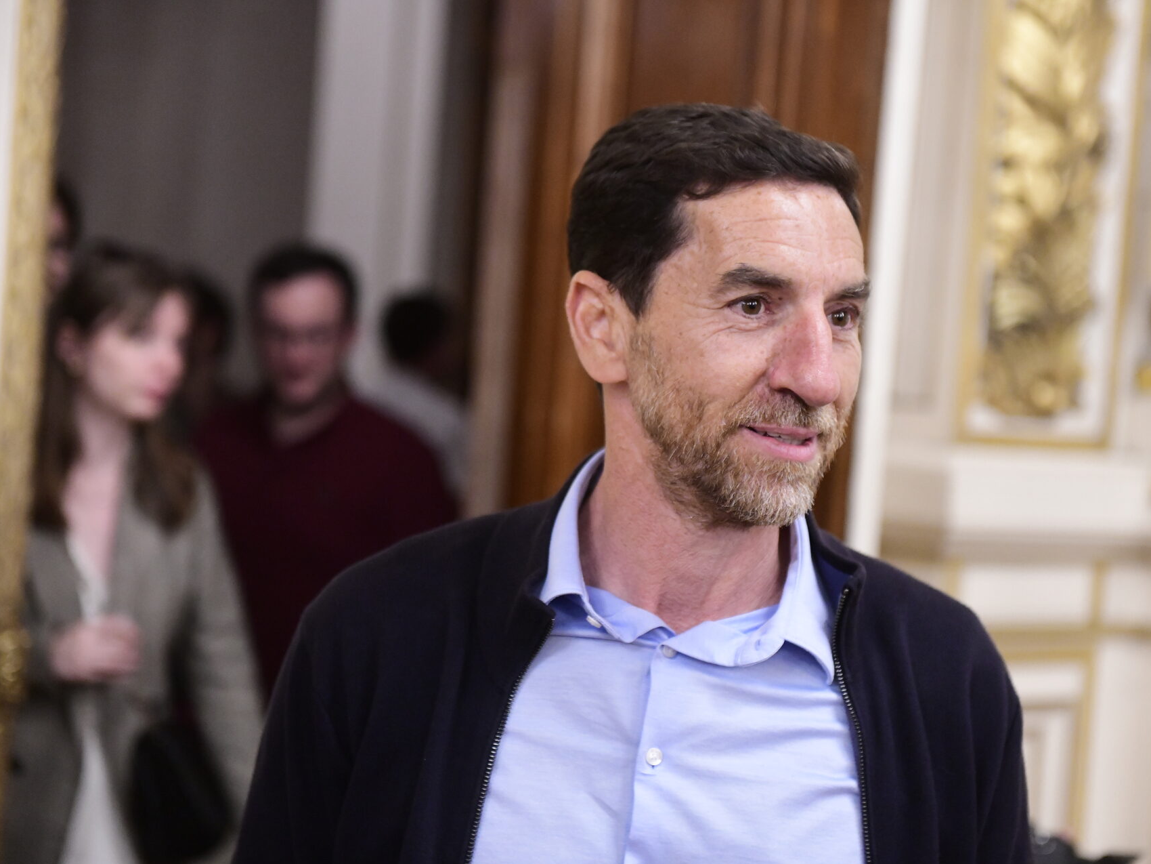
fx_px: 2527
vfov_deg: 19.4
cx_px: 648
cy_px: 433
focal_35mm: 76
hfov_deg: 25.6
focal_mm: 70
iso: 6400
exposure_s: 1/400
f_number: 3.2
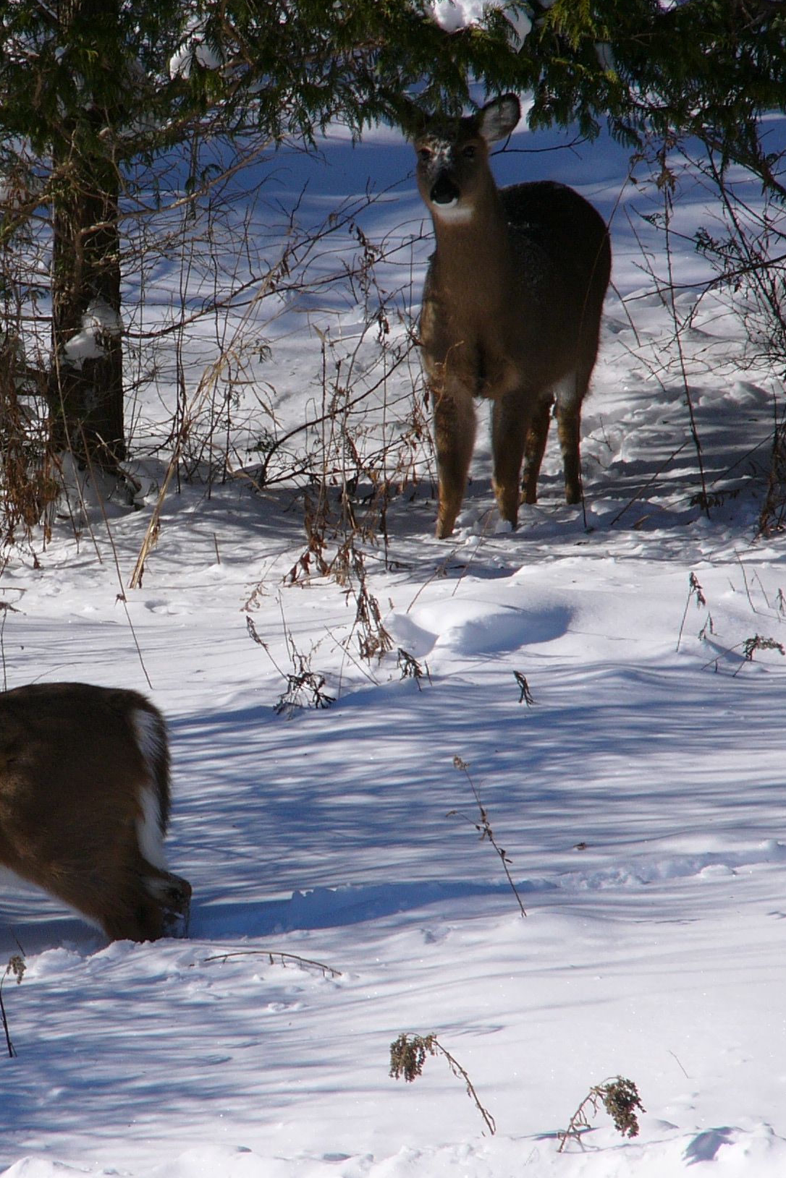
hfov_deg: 3.7
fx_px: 12280
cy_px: 605
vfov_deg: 5.5
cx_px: 168
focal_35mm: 375
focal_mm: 42.4
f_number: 5.6
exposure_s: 1/640
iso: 50
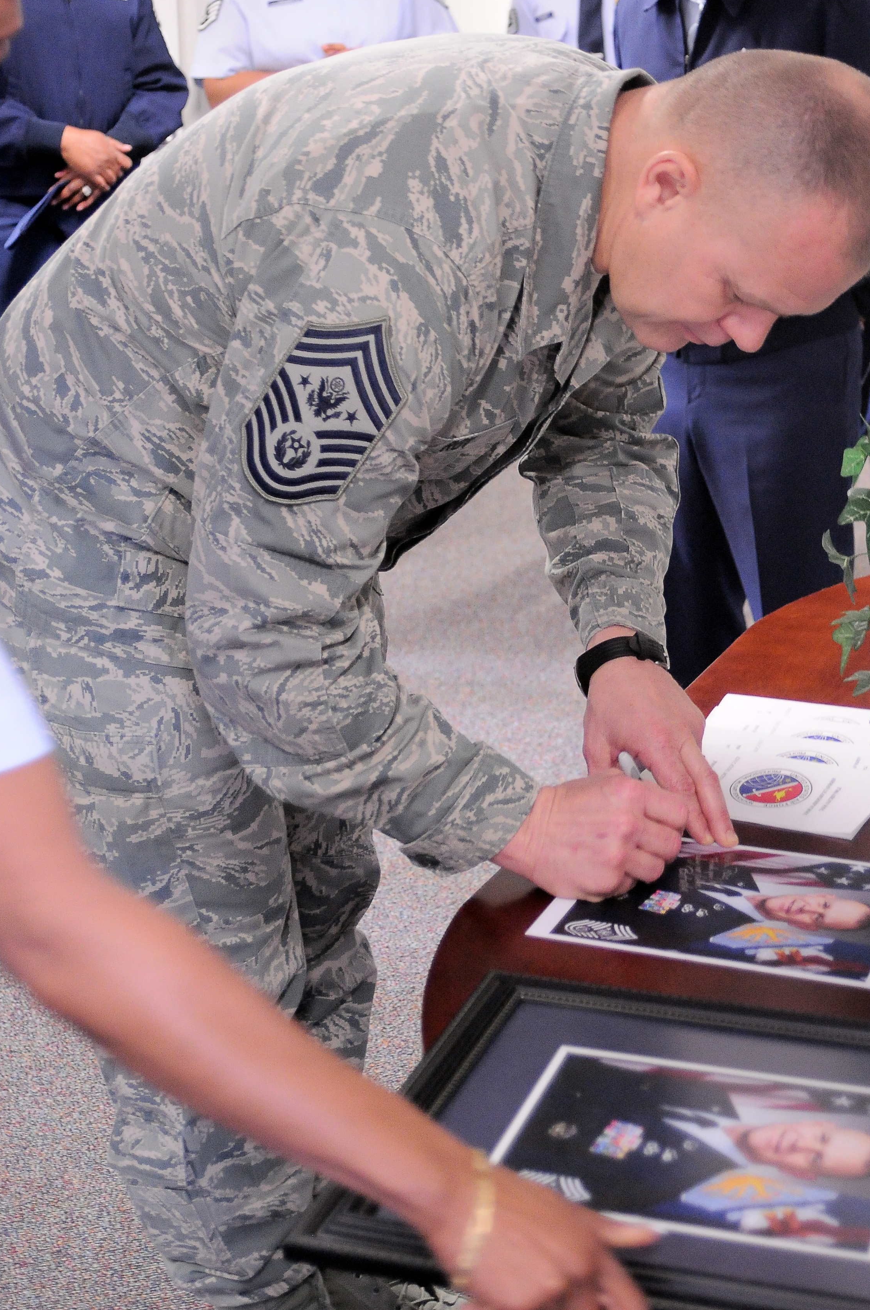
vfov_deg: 32.8
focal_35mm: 61
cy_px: 501
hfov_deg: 22.2
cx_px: 538
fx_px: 2217
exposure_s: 1/30
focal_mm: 32
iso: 1250
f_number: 3.5
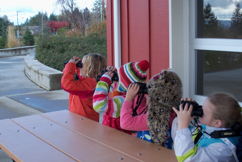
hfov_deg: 36.9
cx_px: 121
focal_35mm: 54
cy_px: 89
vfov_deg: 25.1
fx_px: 363
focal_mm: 9.1
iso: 100
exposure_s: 1/100
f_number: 4.5
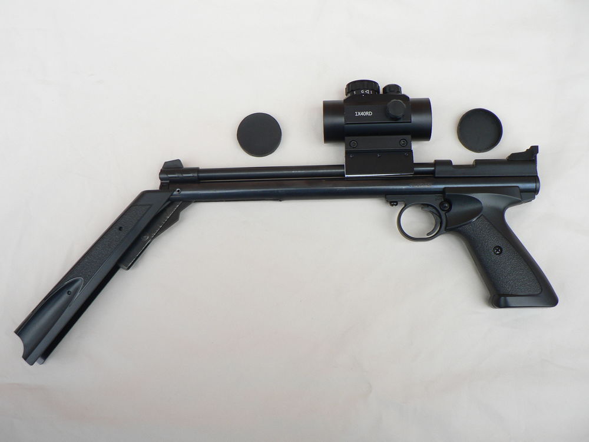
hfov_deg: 51.4
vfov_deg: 39.7
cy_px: 221
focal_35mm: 36
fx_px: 613
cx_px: 294
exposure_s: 1/50
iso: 80
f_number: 2.8
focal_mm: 6
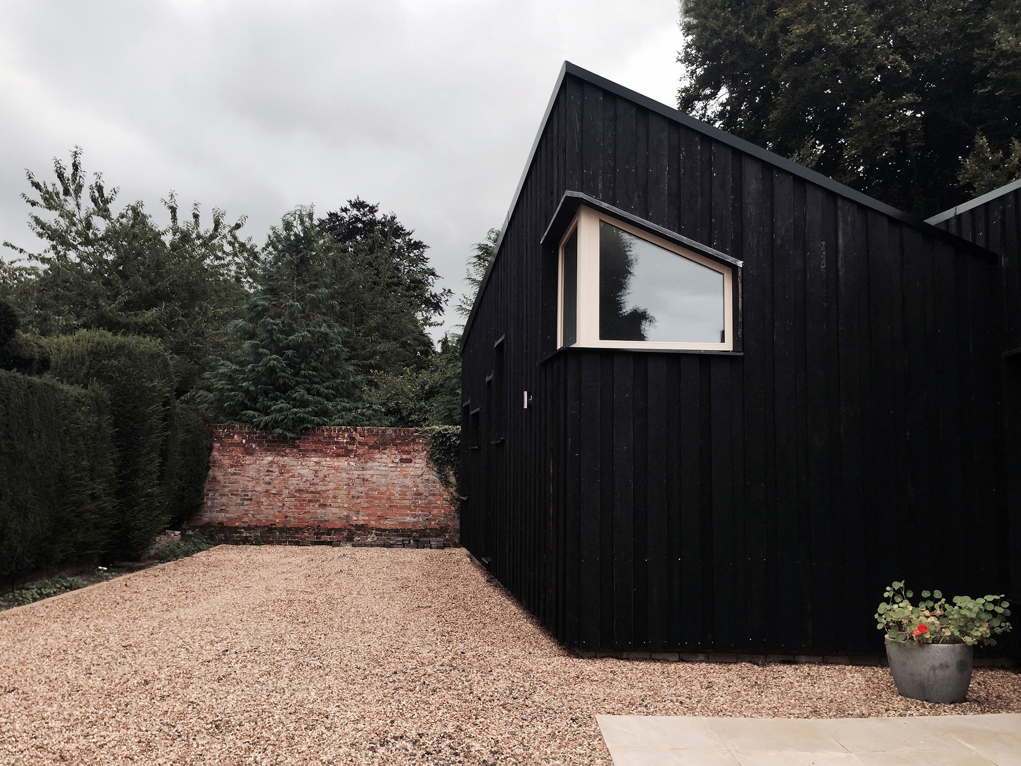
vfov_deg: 48.2
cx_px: 510
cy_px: 383
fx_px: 855
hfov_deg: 61.7
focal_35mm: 29
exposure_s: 1/565
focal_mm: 4.15
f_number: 2.2
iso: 32
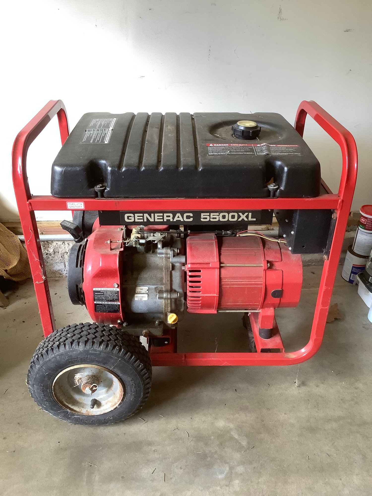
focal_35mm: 31
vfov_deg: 58.4
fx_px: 444
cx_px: 186
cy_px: 248
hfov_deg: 45.4
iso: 320
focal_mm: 3.3
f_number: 2.4
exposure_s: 1/40
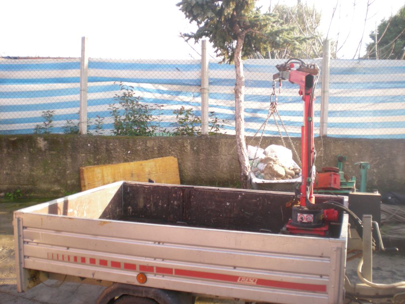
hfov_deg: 49.0
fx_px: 445
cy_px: 152
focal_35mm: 38
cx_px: 202
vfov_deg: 37.7
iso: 84
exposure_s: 1/125
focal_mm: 6.3
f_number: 3.1
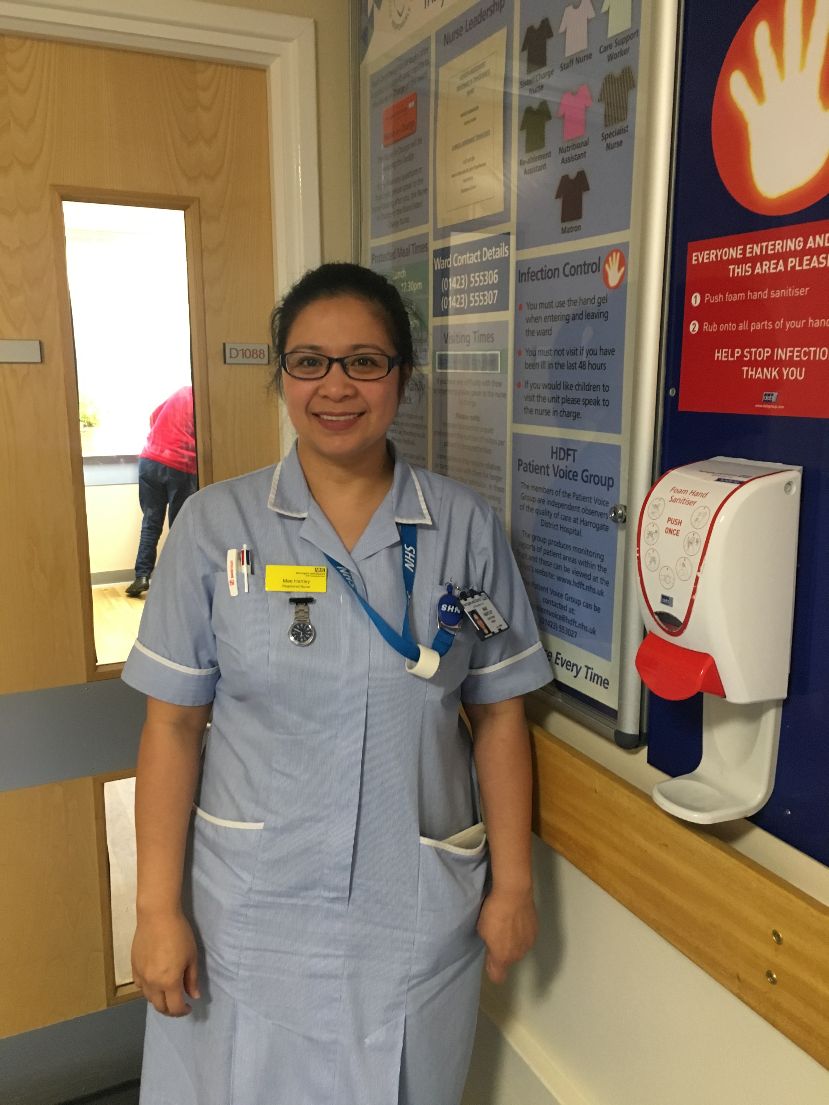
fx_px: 926
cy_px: 552
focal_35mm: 29
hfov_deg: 48.2
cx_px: 414
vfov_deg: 61.7
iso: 200
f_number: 2.2
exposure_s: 1/20
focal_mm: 4.15
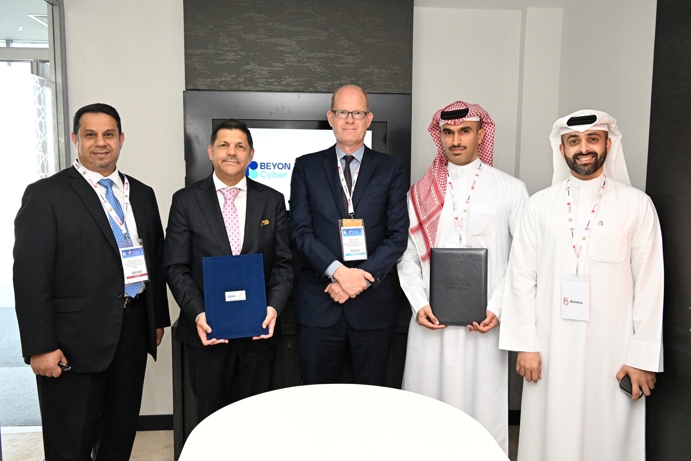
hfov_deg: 61.1
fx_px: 585
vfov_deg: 43.0
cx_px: 346
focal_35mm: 30
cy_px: 230
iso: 6400
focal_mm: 30.5
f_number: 6.3
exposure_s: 1/200
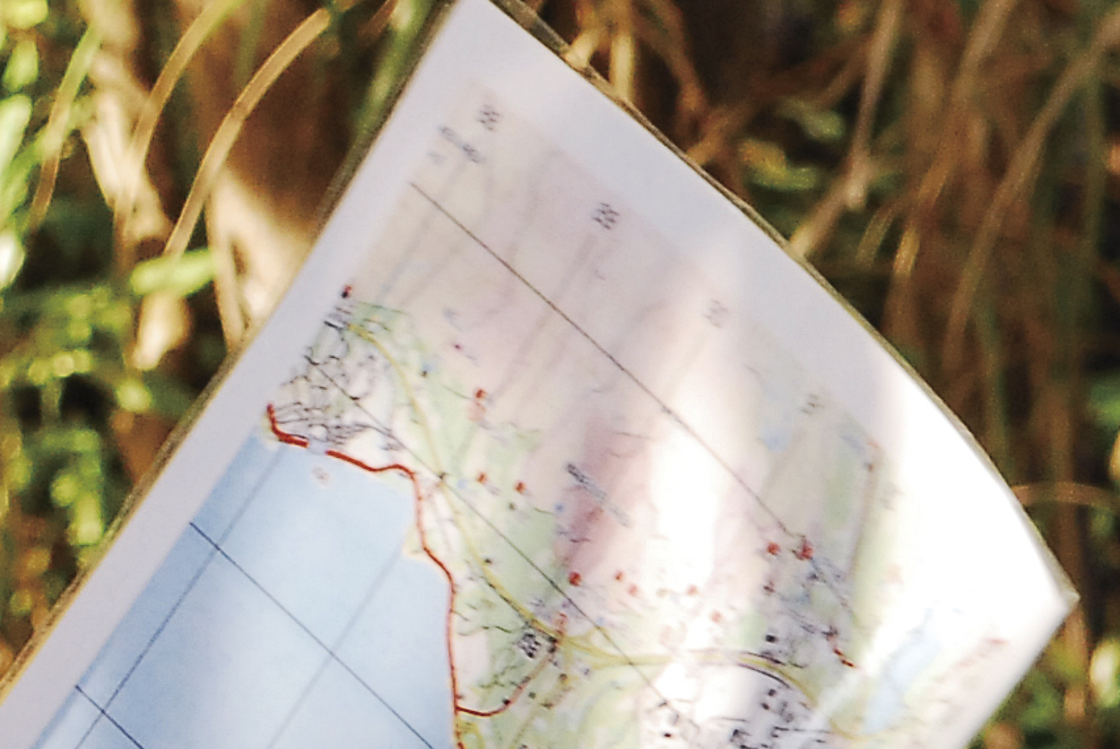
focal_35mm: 307
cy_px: -140
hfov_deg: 6.5
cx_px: -938
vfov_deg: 4.5
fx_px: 9568
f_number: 7.1
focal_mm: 45
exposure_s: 1/200
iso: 400
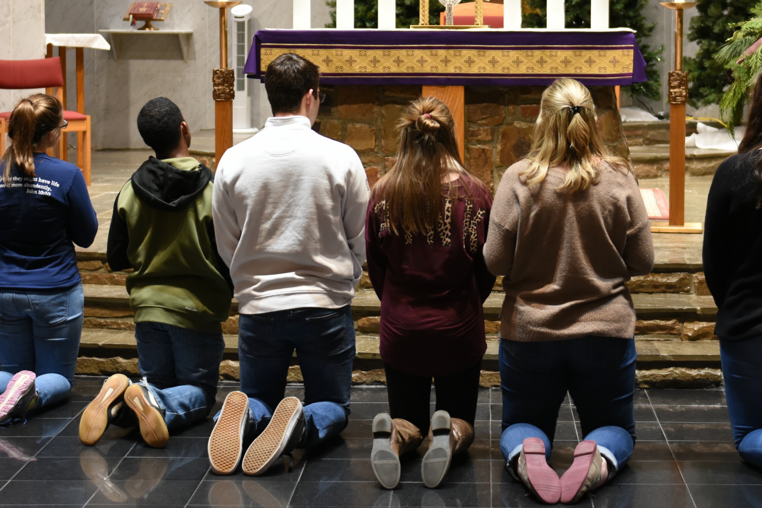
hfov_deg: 23.9
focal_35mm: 85
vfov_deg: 16.0
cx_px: 413
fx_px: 1799
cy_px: 134
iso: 800
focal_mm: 38
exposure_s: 1/60
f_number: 2.8
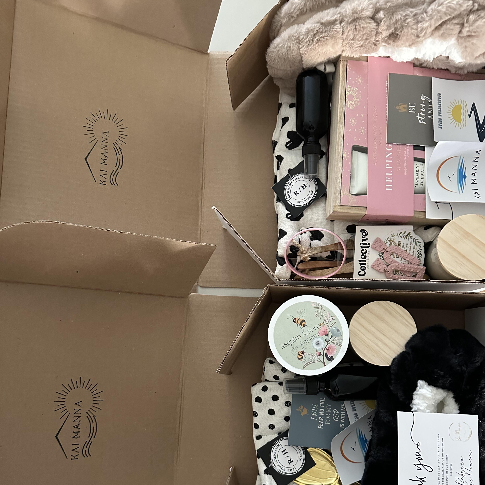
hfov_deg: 55.6
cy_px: 306
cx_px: 246
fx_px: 460
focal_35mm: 29
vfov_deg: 54.9
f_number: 1.78
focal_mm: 6.86
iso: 1000
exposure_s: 1/49
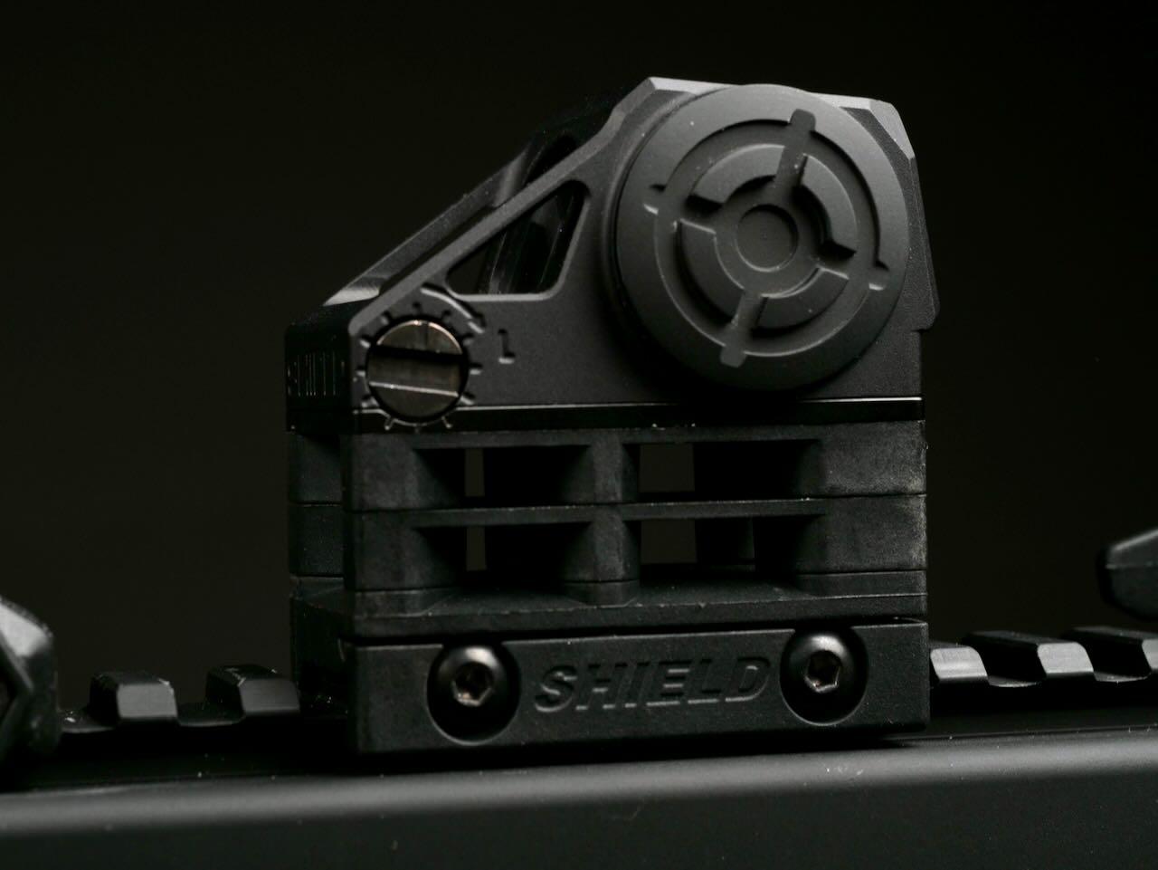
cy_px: 435
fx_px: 2543
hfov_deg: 25.6
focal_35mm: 76
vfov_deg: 19.4
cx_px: 579
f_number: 7.1
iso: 200
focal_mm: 38
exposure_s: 1/250
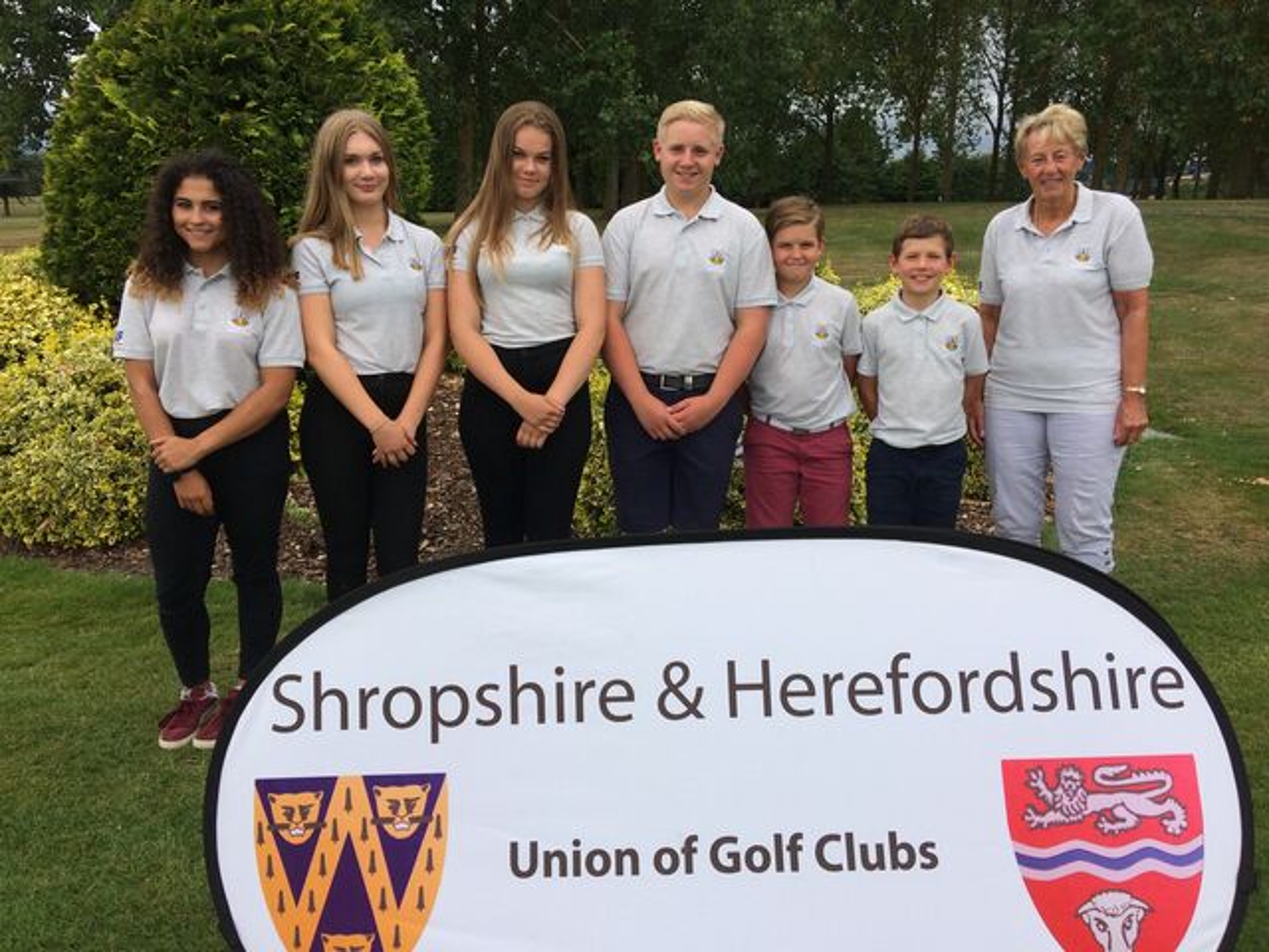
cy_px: 476
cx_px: 634
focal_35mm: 29
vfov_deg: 48.2
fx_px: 1063
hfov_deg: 61.7
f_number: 2.2
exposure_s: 1/789
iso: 32
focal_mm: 4.15
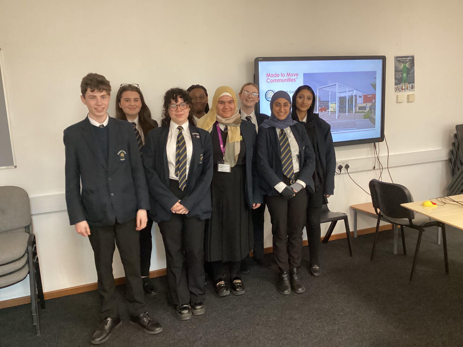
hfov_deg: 58.4
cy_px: 174
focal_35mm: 31
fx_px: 415
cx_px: 232
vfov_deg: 45.4
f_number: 2.4
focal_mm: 3.3
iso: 400
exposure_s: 1/50
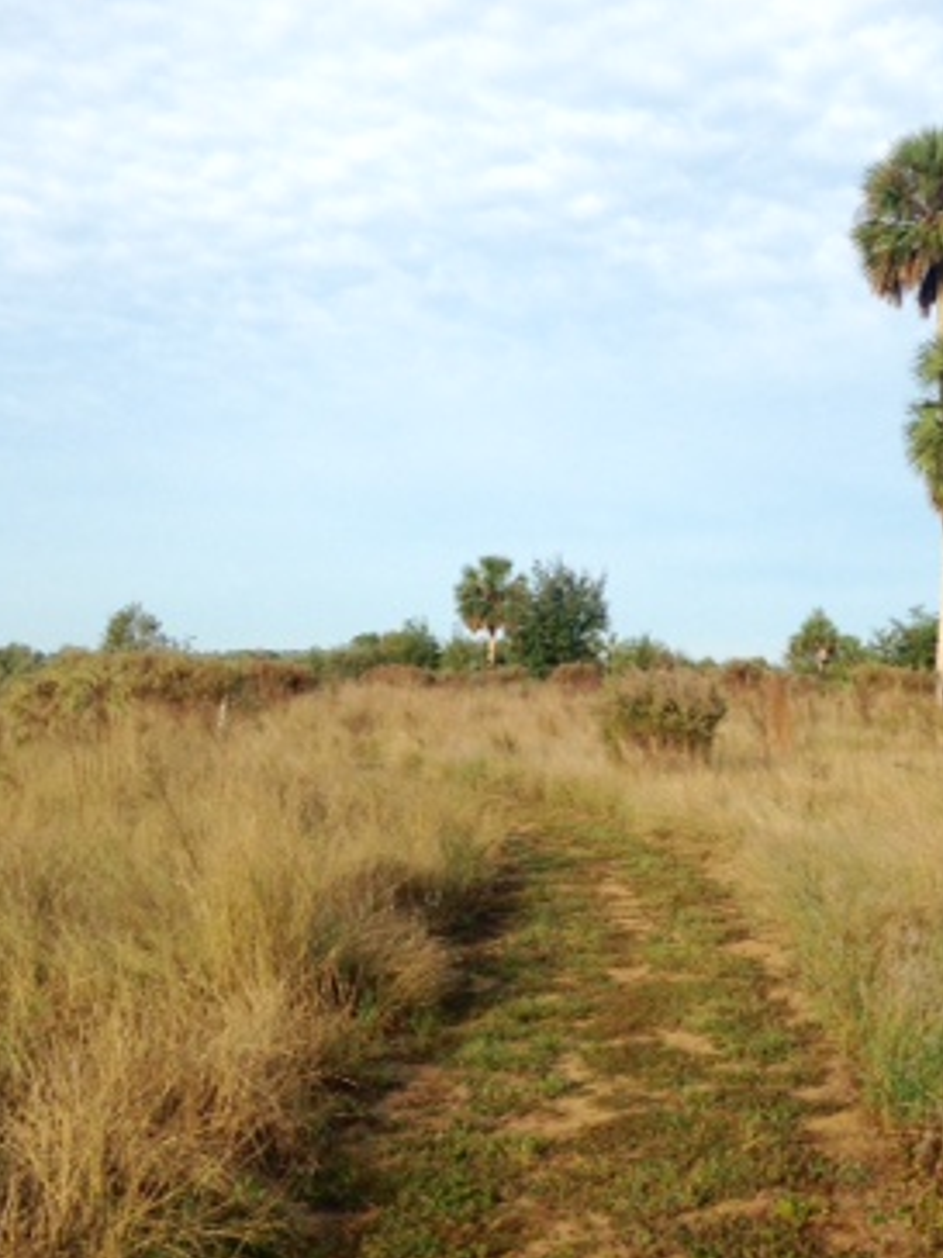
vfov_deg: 33.0
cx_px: 794
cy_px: 435
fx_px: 2107
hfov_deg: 24.7
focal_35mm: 58
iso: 50
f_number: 2.4
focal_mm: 4.12
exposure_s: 1/1427
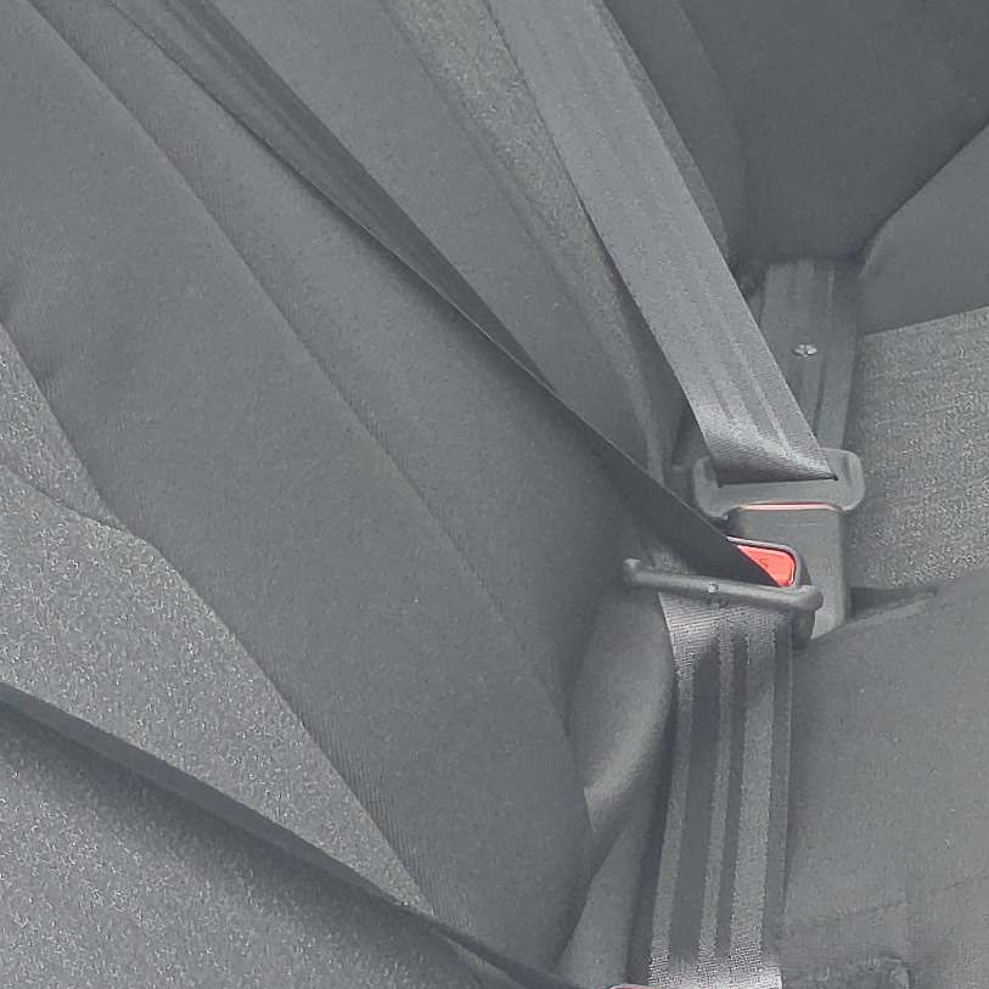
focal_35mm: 100
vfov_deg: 17.2
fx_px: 3232
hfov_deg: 16.1
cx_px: 1411
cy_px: 843
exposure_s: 1/180
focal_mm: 6.3
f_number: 1.7
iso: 250
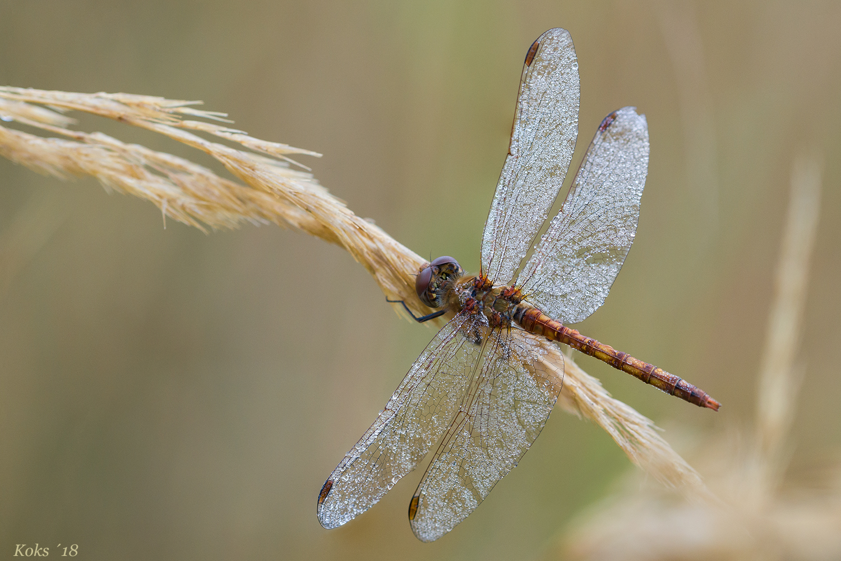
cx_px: 420
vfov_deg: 6.9
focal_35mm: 200
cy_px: 280
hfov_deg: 10.3
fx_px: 4672
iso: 800
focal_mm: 200
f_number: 6.3
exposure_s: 1/320
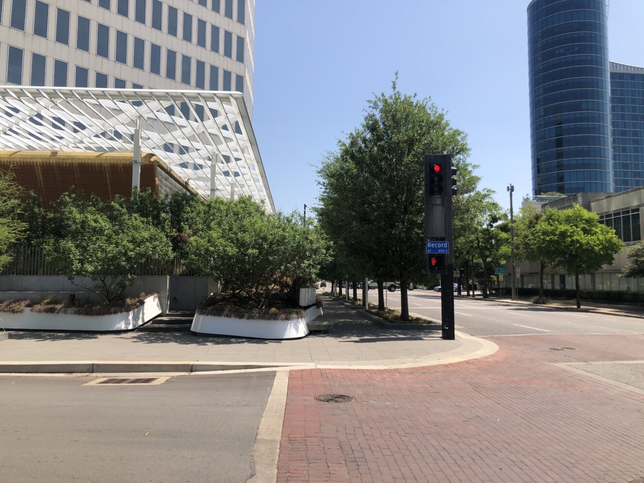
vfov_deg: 49.8
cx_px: 322
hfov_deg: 63.4
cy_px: 242
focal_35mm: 28
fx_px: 521
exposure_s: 1/2088
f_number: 1.8
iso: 20
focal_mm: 3.99
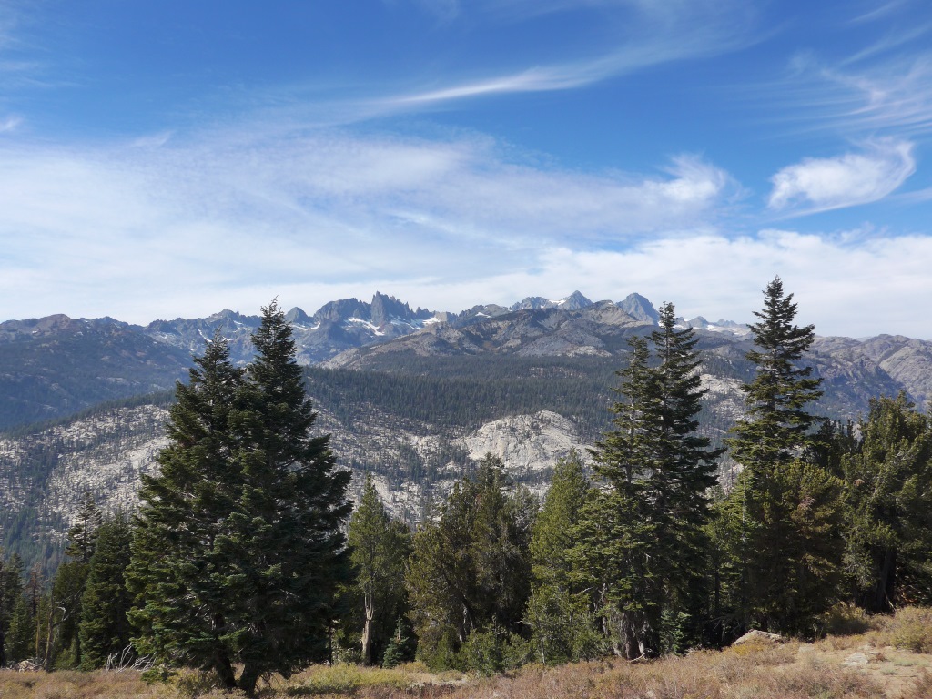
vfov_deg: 48.2
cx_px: 466
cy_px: 350
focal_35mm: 29
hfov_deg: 61.7
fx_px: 781
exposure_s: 1/2000
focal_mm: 6
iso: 125
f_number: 2.8
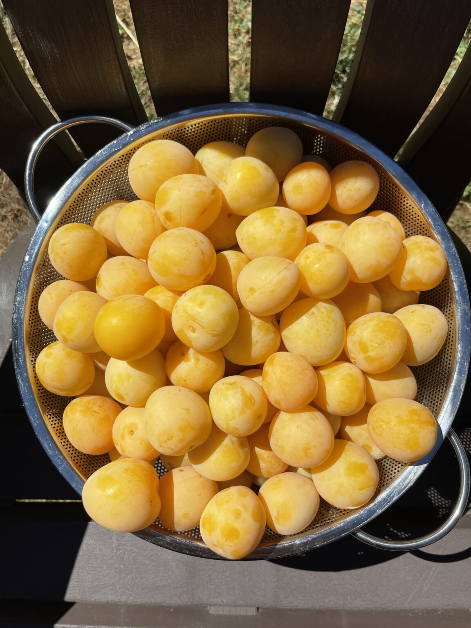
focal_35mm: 26
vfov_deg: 67.3
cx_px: 236
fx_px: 472
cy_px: 314
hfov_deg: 53.1
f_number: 1.6
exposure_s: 1/5376
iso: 32
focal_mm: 5.1
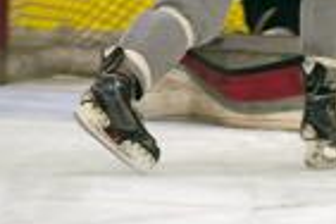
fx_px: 10928
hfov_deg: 1.8
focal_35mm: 1171
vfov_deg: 1.2
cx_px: 555
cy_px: 108
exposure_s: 1/250
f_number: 3.5
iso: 640
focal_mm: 200
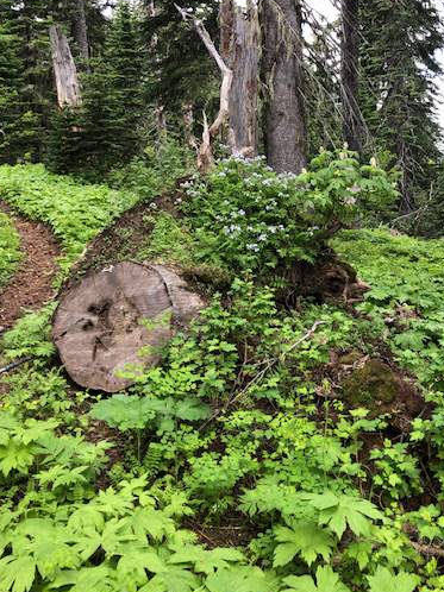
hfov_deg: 39.4
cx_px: 276
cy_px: 229
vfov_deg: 51.0
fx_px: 616
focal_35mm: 36
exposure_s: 1/130
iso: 20
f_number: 1.8
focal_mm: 3.99
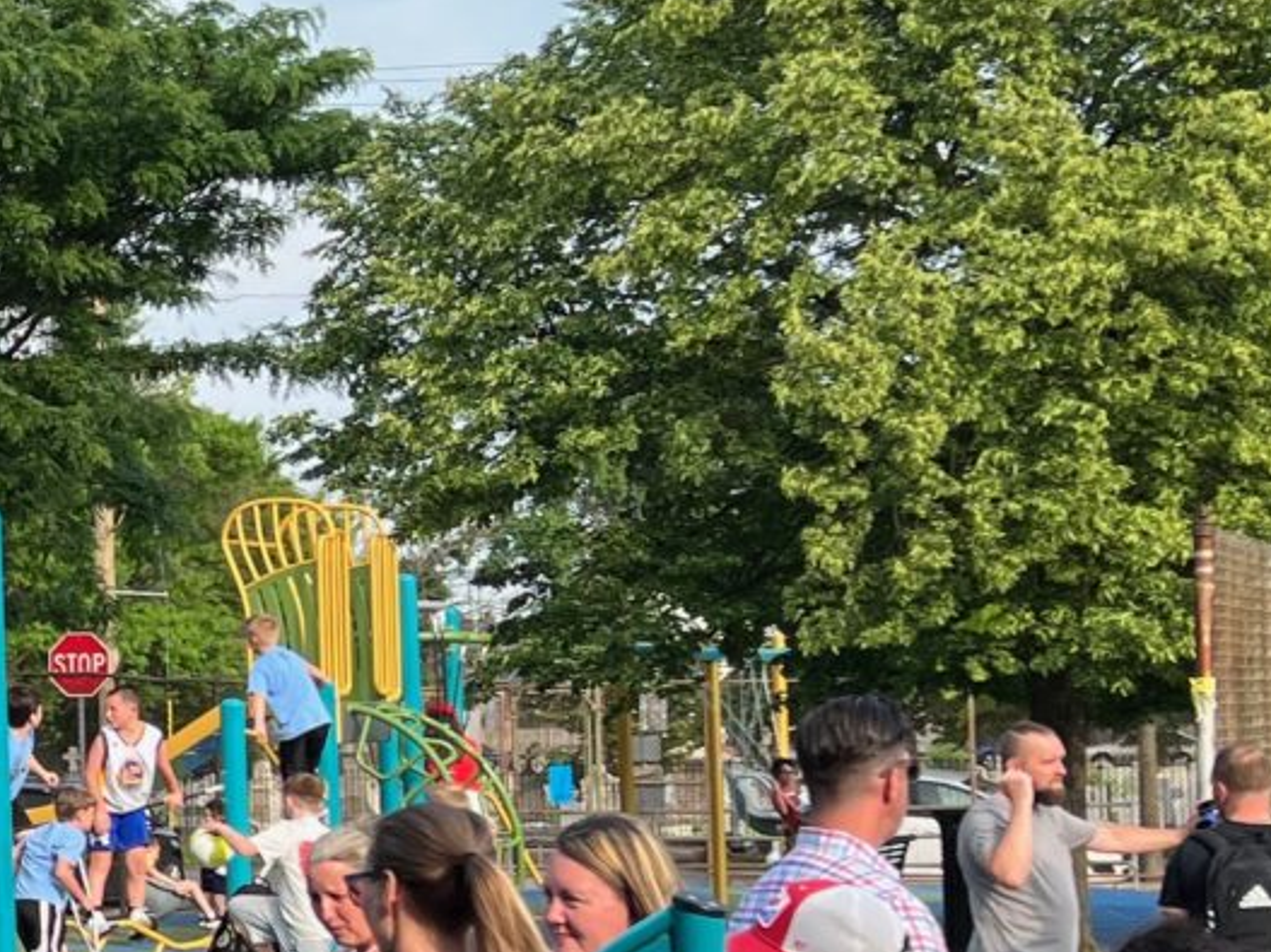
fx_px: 3708
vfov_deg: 14.6
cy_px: 566
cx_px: -473
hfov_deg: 17.9
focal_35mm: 101
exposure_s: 1/1869
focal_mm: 5.7
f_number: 1.5
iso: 50
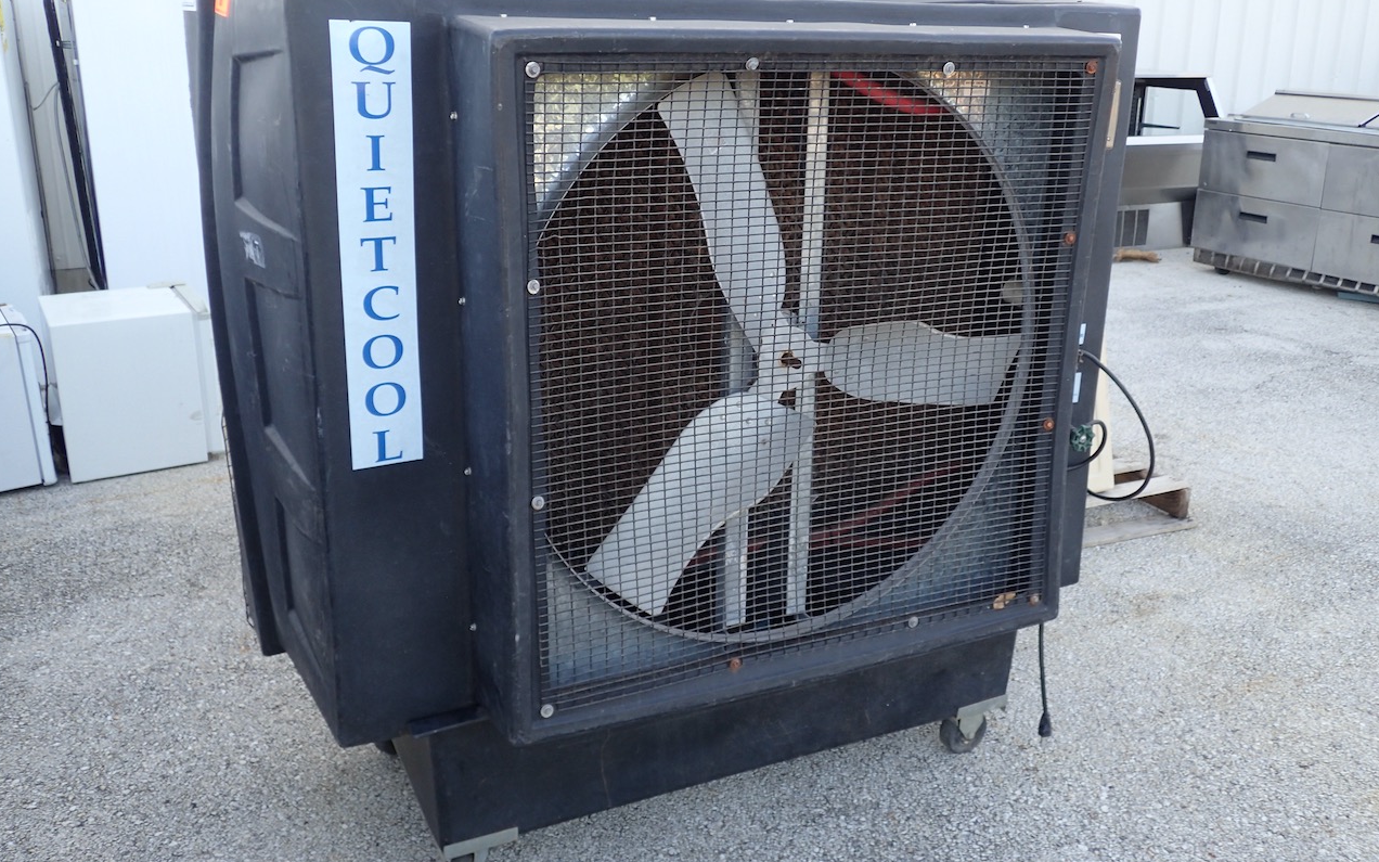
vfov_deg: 39.4
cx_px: 691
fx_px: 1203
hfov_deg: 59.7
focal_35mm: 32
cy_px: 408
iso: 100
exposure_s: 1/200
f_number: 2.3
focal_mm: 5.5
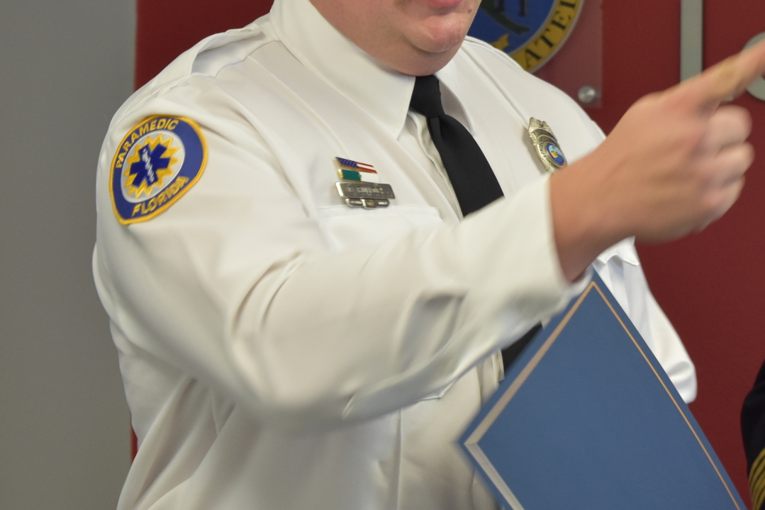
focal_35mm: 153
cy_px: 106
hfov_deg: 13.4
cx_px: 571
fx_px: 3249
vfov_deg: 9.0
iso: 900
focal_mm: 55
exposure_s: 1/60
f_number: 5.6
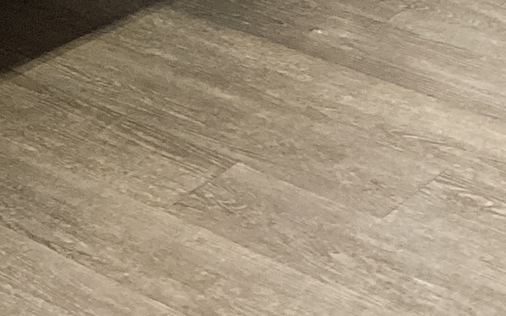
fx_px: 2013
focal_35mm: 146
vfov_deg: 8.2
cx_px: -325
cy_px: -477
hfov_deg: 13.3
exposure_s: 1/60
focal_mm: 3.3
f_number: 2.4
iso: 200
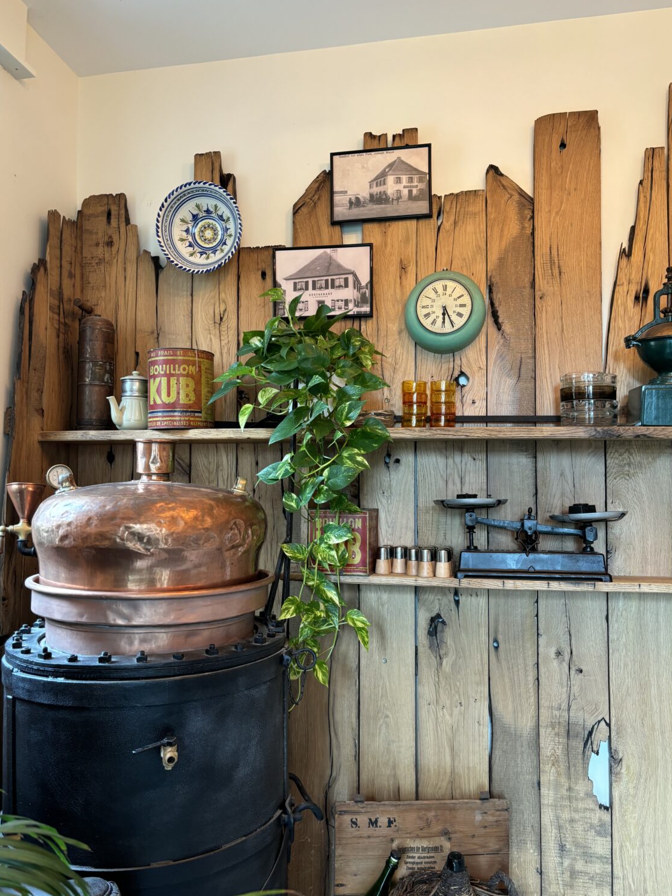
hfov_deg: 51.3
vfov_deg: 65.3
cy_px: 450
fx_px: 699
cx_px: 338
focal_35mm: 27
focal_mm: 5.96
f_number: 1.6
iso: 125
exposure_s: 1/50
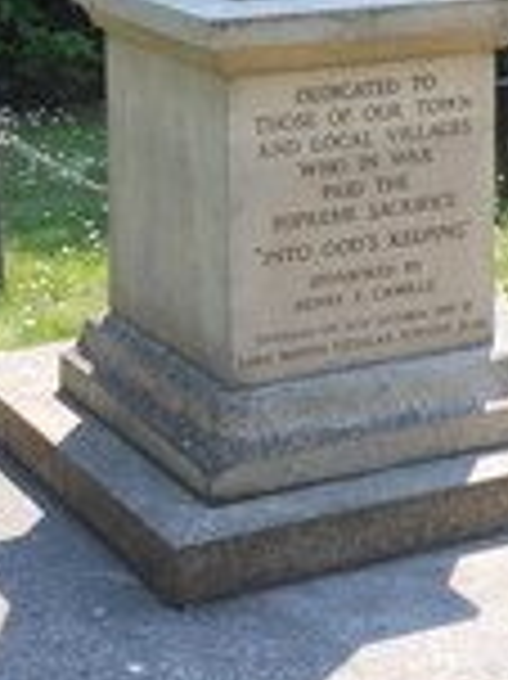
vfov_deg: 17.8
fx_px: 2077
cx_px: 294
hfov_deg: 13.9
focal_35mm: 106
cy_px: -104
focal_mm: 6.9
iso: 80
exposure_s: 1/160
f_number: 4.3
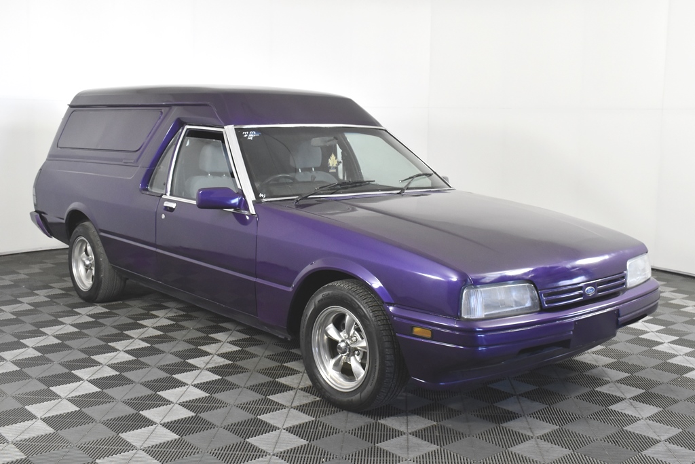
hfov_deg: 47.9
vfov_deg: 33.0
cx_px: 348
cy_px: 232
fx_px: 782
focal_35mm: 40
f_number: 8
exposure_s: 1/250
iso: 1600
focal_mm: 27
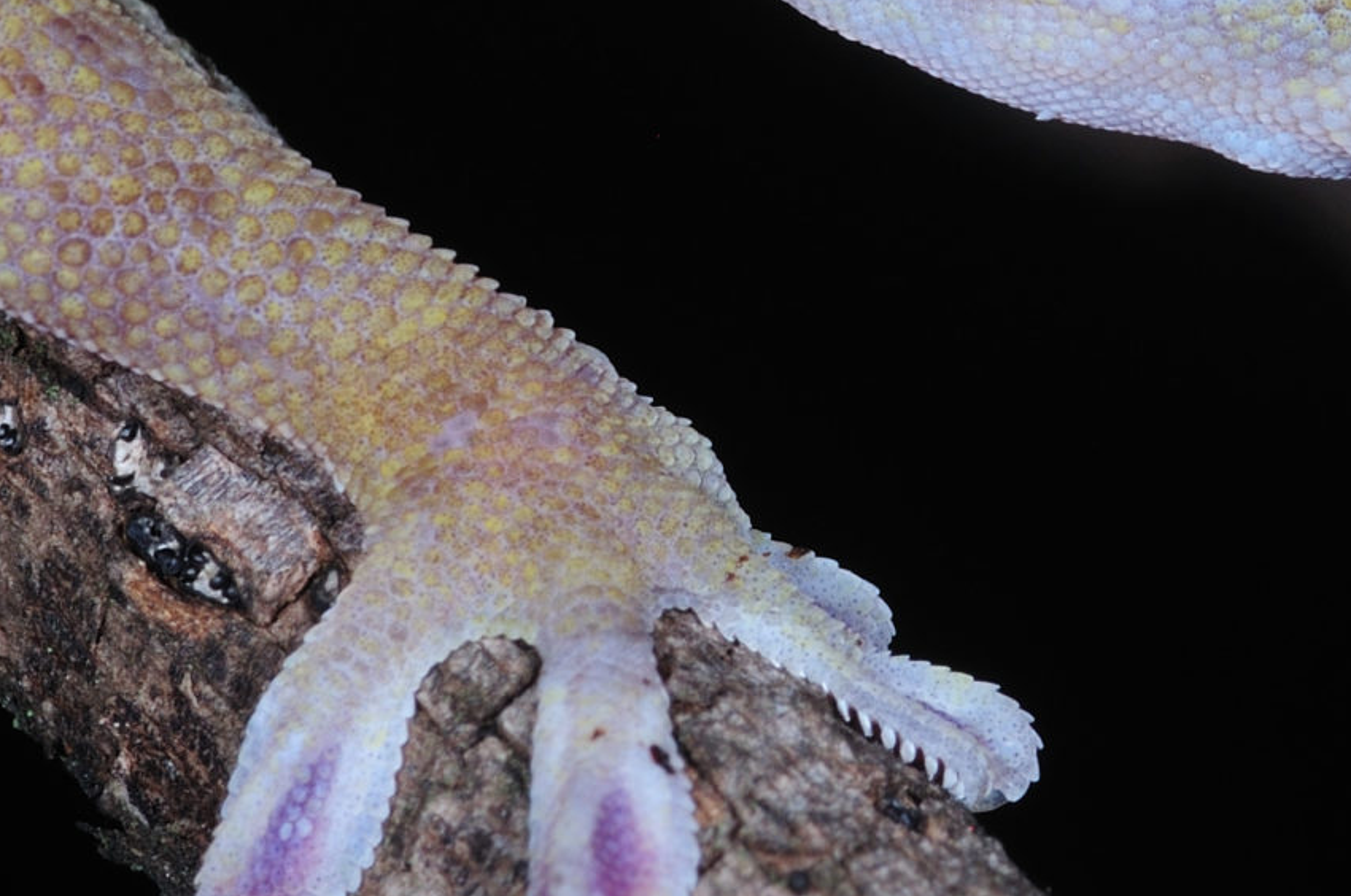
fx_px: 17780
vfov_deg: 2.9
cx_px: 1092
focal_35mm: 475
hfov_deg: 4.3
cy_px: 102
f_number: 20
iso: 200
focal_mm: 105
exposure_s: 1/80
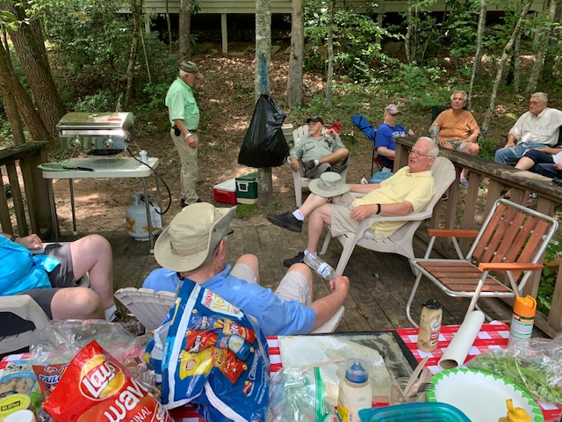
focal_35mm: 26
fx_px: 422
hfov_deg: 67.3
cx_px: 281
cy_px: 211
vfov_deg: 53.1
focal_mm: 4.25
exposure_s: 1/121
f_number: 1.8
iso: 64
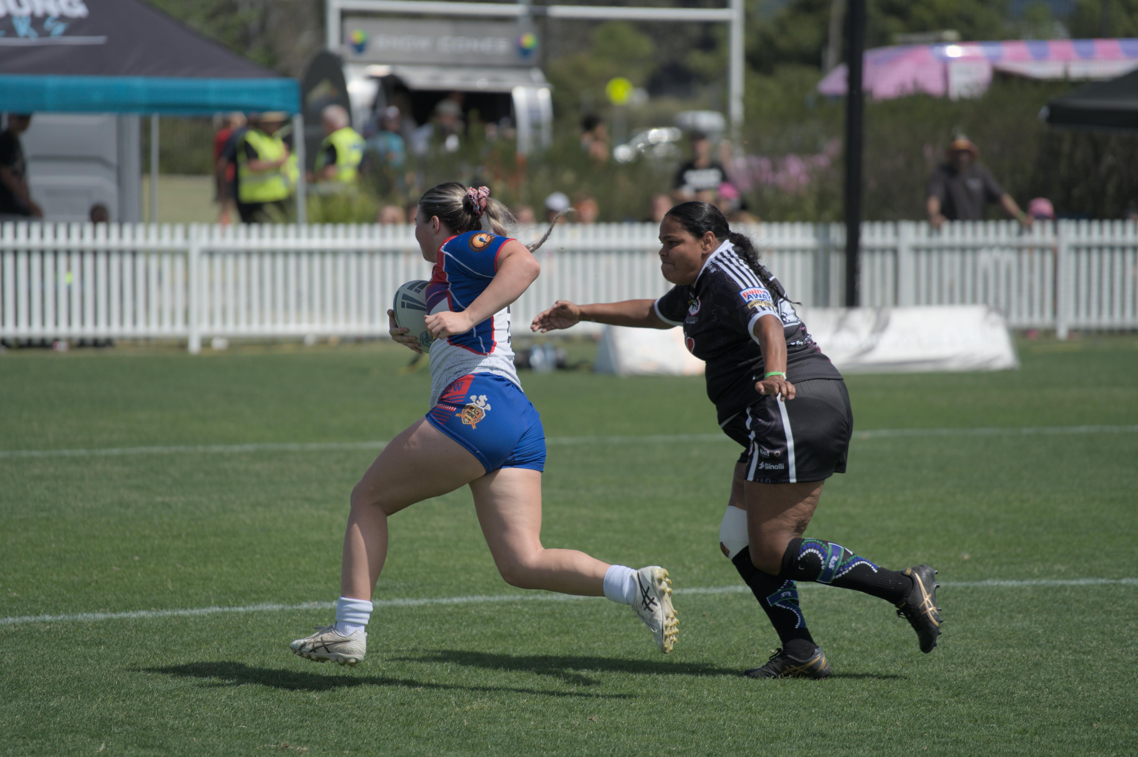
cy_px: 378
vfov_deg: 6.9
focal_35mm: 200
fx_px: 6317
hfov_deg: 10.3
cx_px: 569
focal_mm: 200
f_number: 4
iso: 200
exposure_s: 1/2000
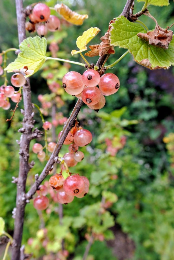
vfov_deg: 49.5
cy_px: 130
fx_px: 282
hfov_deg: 34.3
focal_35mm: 39
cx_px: 87
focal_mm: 14.5
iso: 200
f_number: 5.6
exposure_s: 1/125
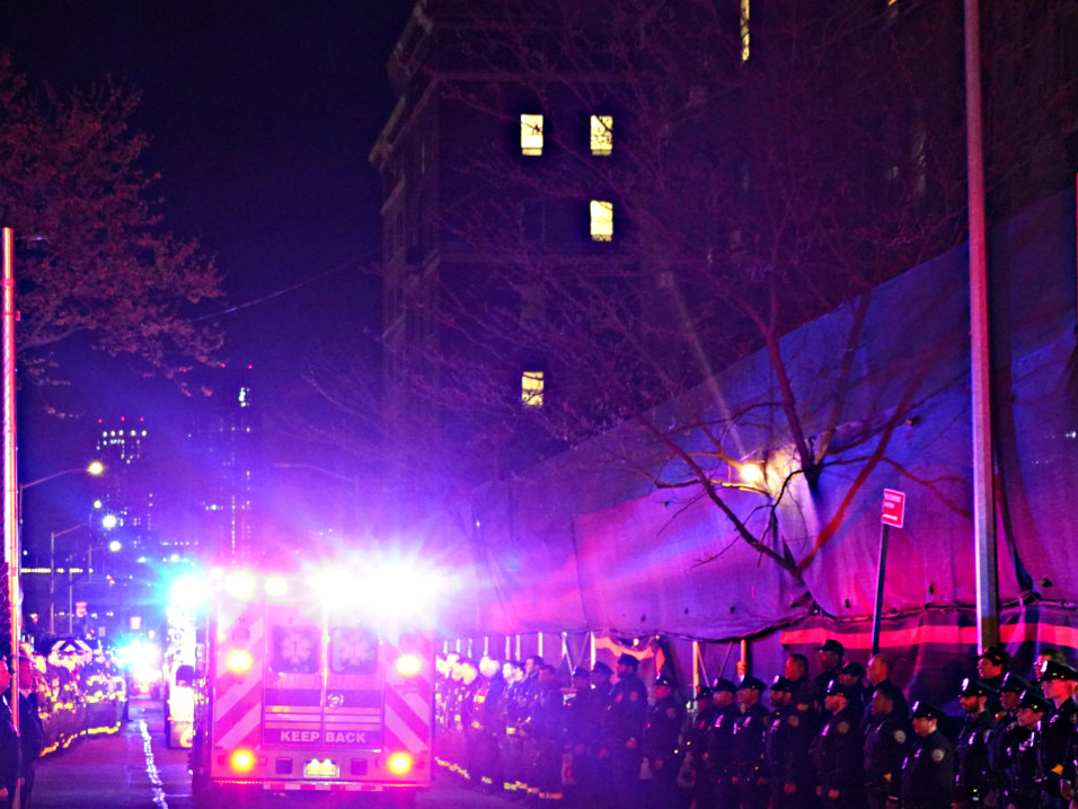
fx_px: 2055
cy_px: 574
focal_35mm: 66
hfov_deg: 29.2
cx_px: 363
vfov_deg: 22.1
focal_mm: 41
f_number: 4.5
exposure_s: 1/60
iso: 6400
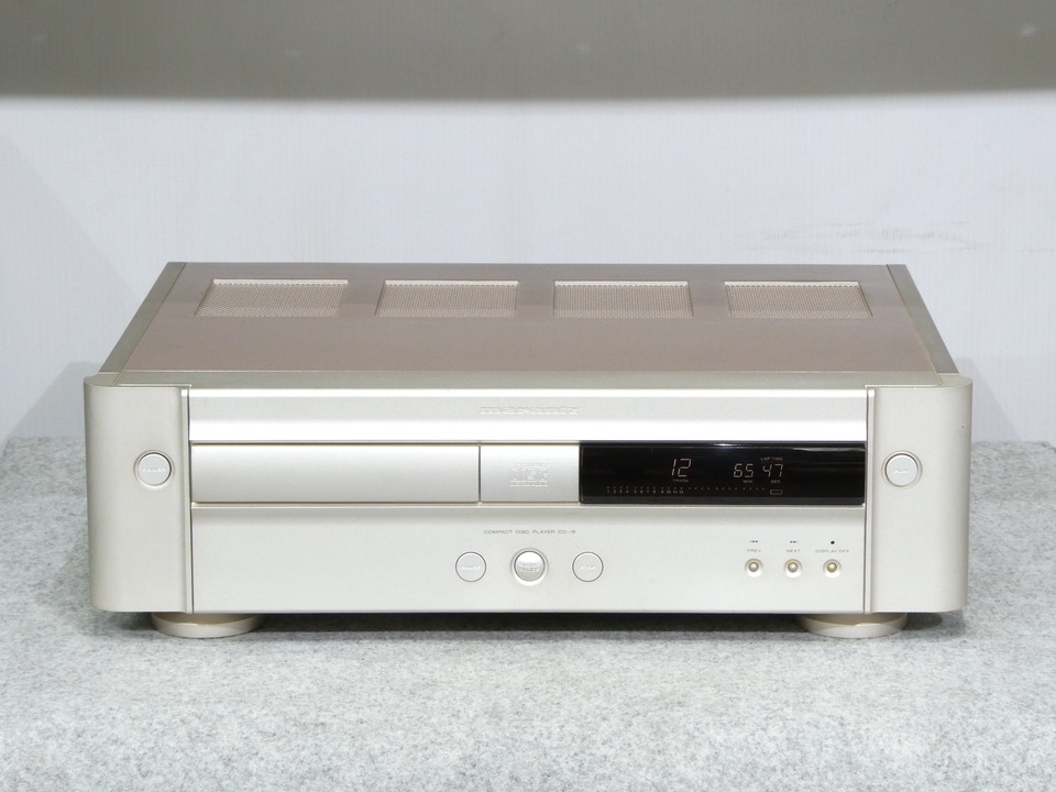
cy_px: 396
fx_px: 3234
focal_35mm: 106
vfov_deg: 14.0
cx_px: 528
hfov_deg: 18.5
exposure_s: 1/10
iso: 400
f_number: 5.1
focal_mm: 19
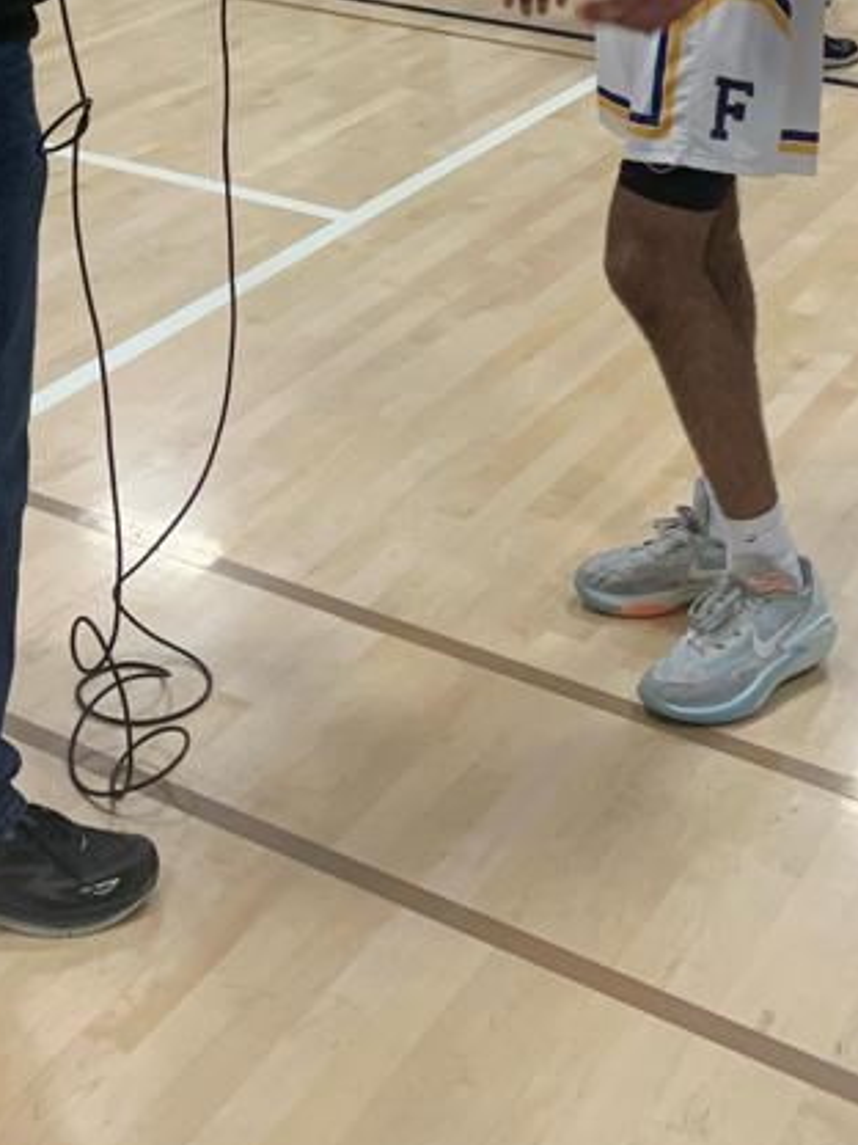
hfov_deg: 22.8
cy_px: -223
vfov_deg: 26.9
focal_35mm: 64
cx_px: 248
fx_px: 2115
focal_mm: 4.25
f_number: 1.8
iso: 200
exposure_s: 1/60
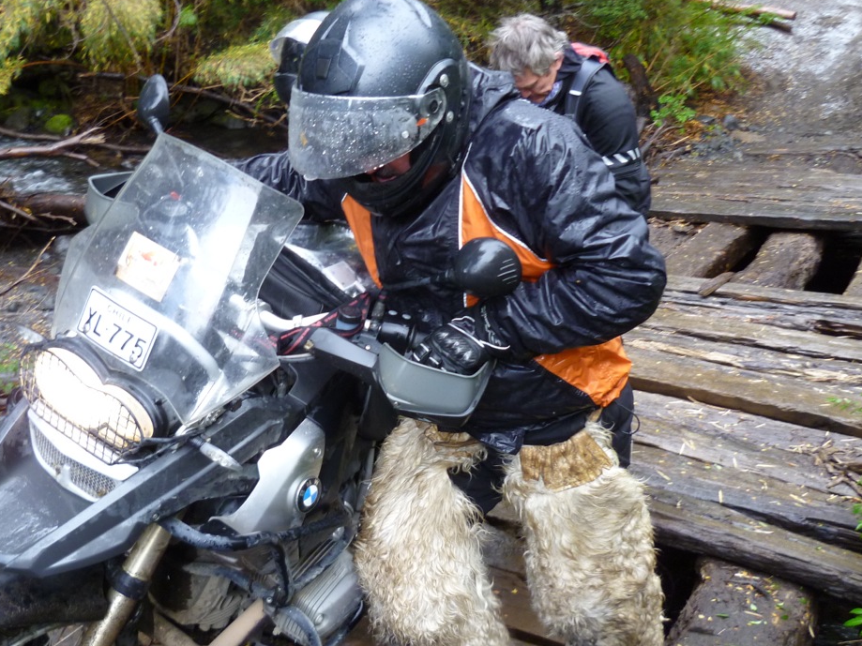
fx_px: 971
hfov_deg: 47.7
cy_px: 316
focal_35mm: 39
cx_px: 369
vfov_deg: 36.8
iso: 160
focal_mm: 5
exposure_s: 1/100
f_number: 2.8
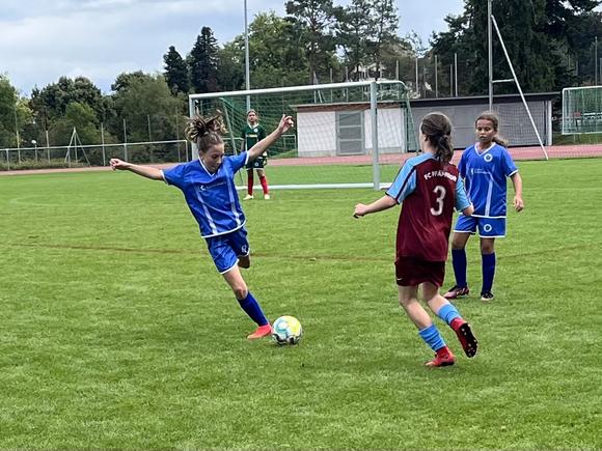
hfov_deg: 67.3
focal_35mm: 26
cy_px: 226
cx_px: 301
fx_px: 452
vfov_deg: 53.1
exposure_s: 1/1536
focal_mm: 5.1
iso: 50
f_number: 1.6
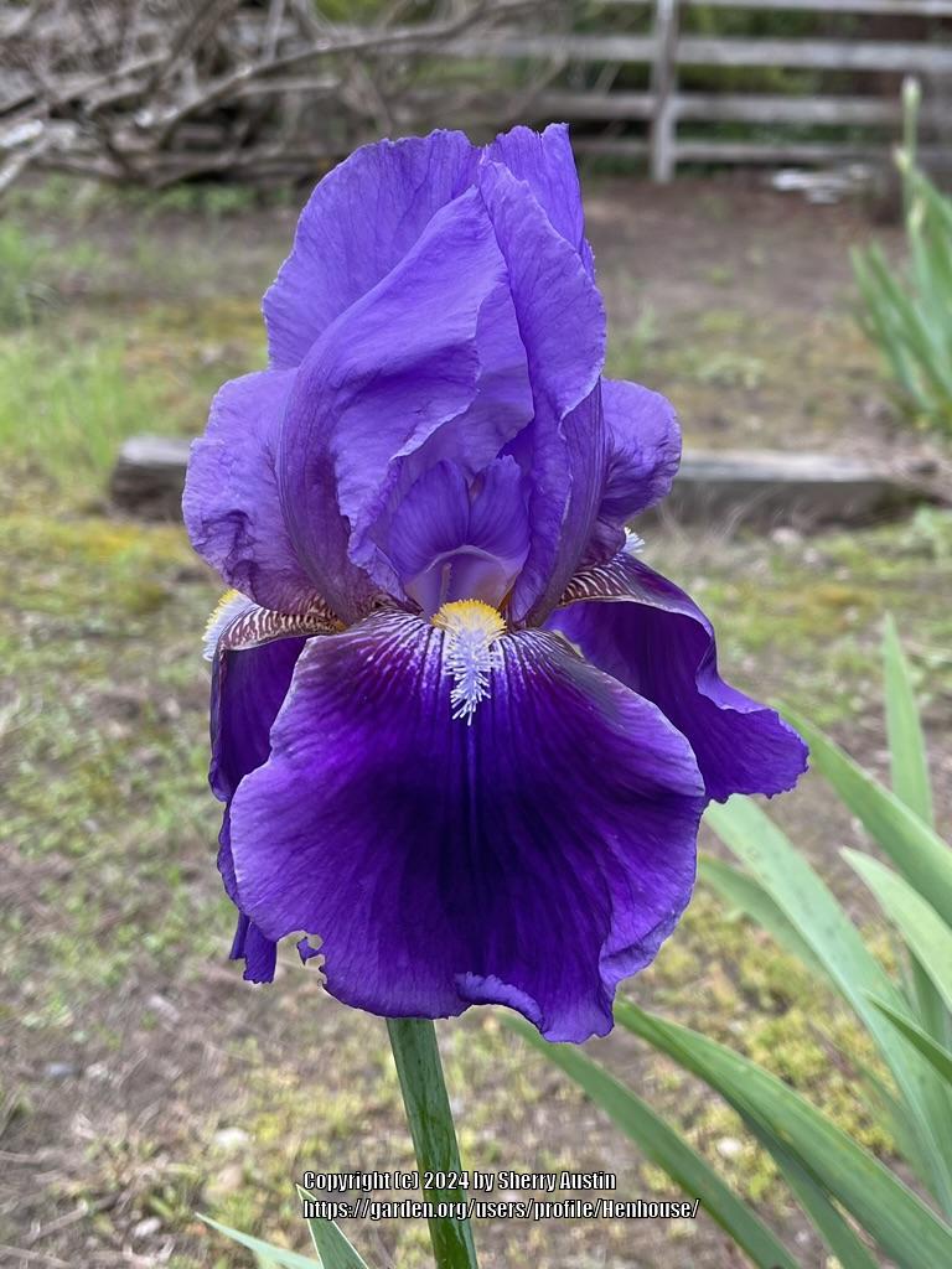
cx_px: 476
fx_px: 917
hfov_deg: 54.9
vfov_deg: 69.4
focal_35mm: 25
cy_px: 634
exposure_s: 1/387
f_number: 1.6
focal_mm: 5.1
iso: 32
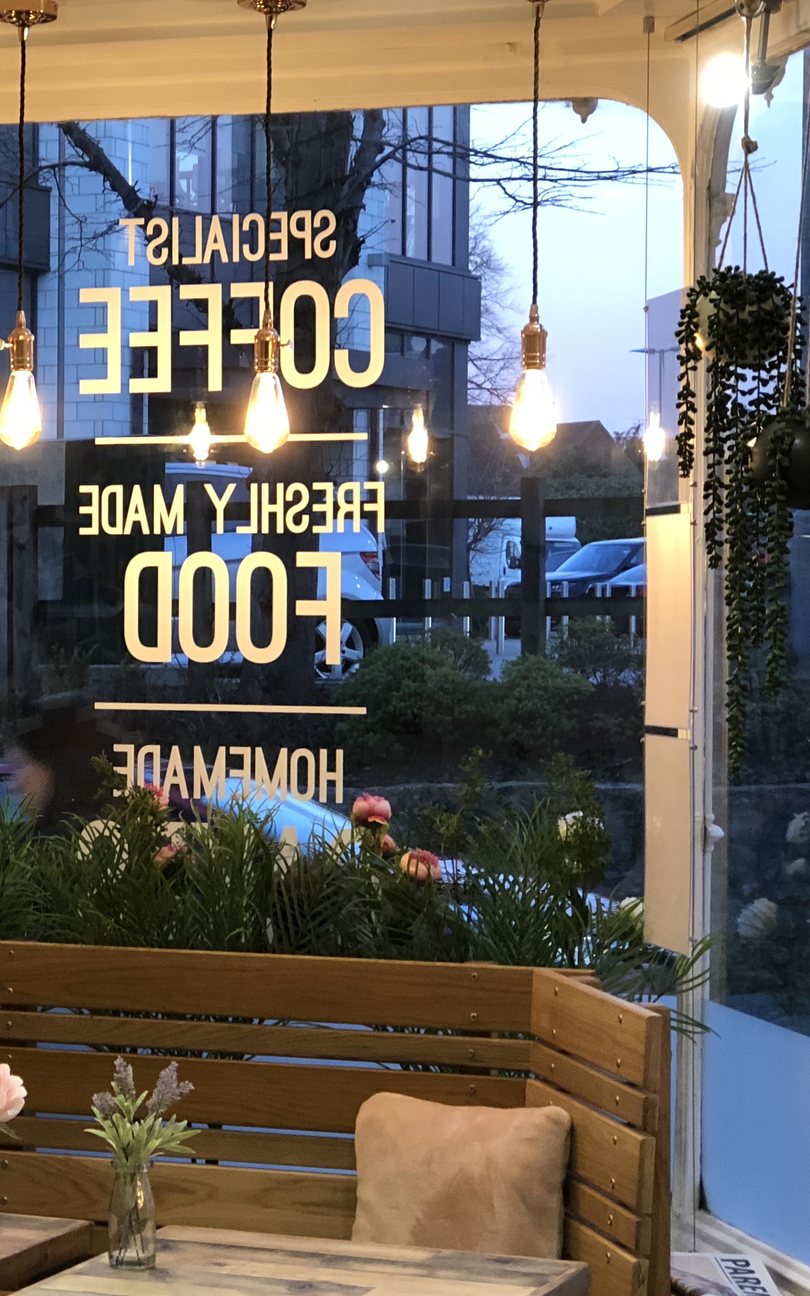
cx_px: 17
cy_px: 610
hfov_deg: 12.7
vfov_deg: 20.4
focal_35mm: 102
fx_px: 3602
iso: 160
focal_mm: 6.6
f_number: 2.8
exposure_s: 1/33
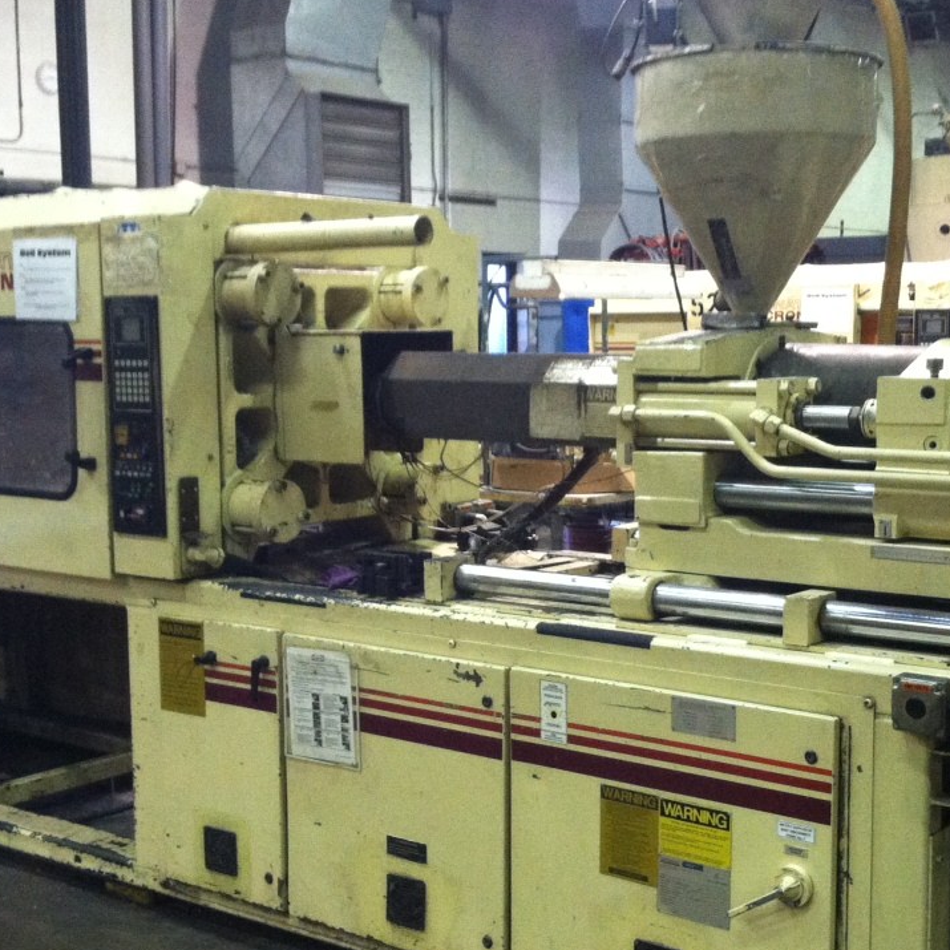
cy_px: 529
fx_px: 1739
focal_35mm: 56
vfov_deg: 30.5
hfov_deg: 30.6
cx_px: 502
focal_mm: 3.85
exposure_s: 1/17
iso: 320
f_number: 2.8
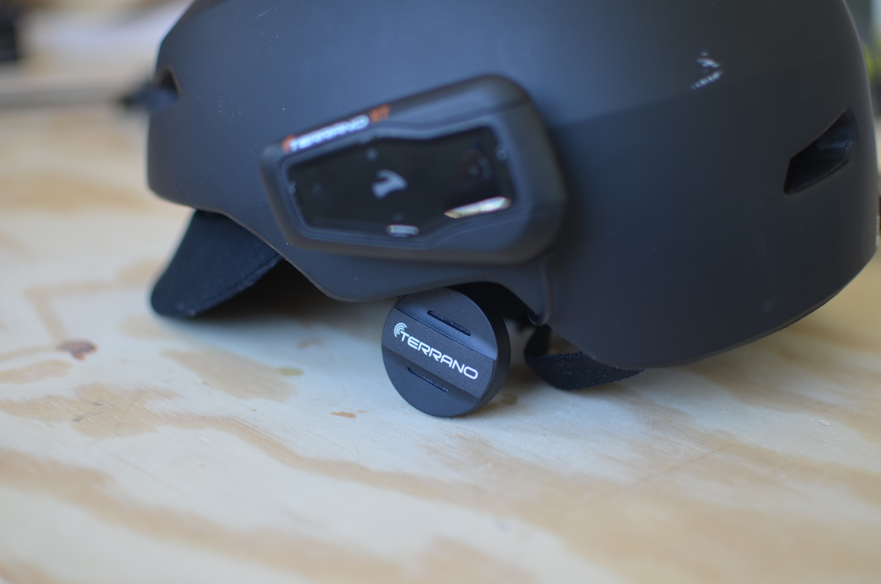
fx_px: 1282
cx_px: 440
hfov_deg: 37.9
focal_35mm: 52
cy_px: 292
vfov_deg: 25.6
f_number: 1.8
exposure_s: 1/100
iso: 100
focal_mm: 35
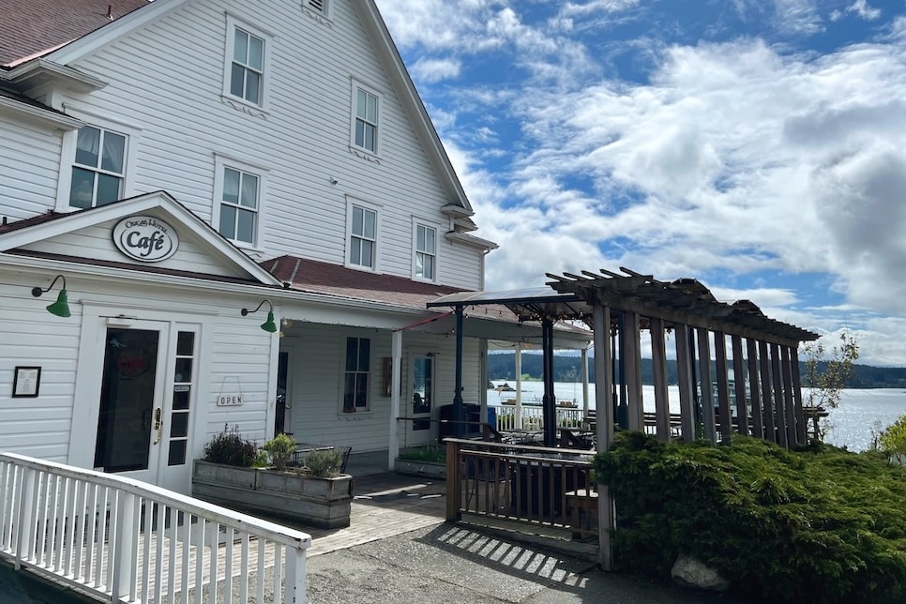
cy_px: 264
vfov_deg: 46.3
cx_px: 439
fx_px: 705
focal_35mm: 28
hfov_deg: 65.5
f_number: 1.5
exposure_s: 1/12658
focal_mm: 5.7
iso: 50
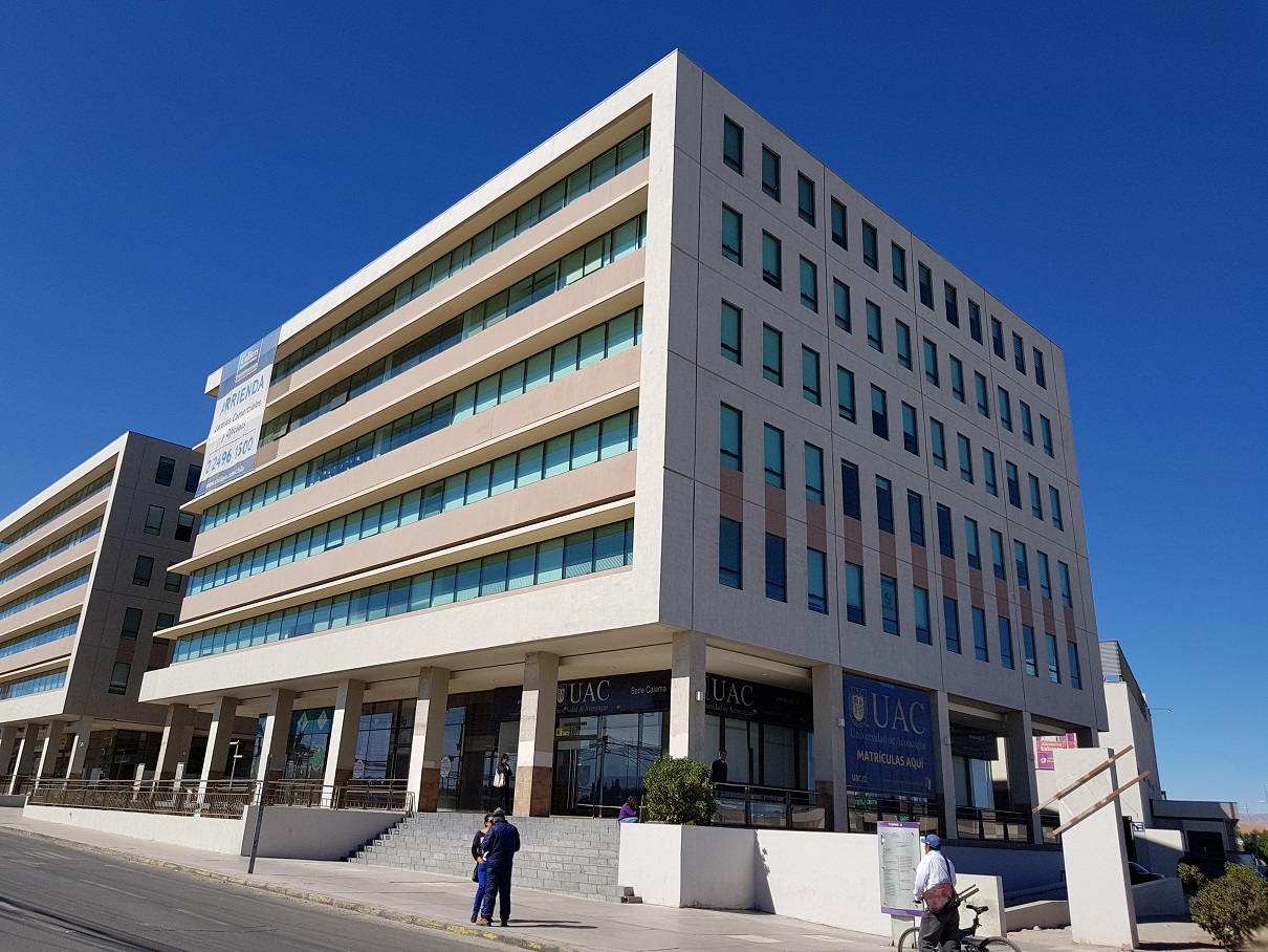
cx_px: 634
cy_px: 476
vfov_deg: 53.1
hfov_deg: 67.3
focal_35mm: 26
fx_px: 953
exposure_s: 1/2736
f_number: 1.7
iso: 40
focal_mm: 4.2
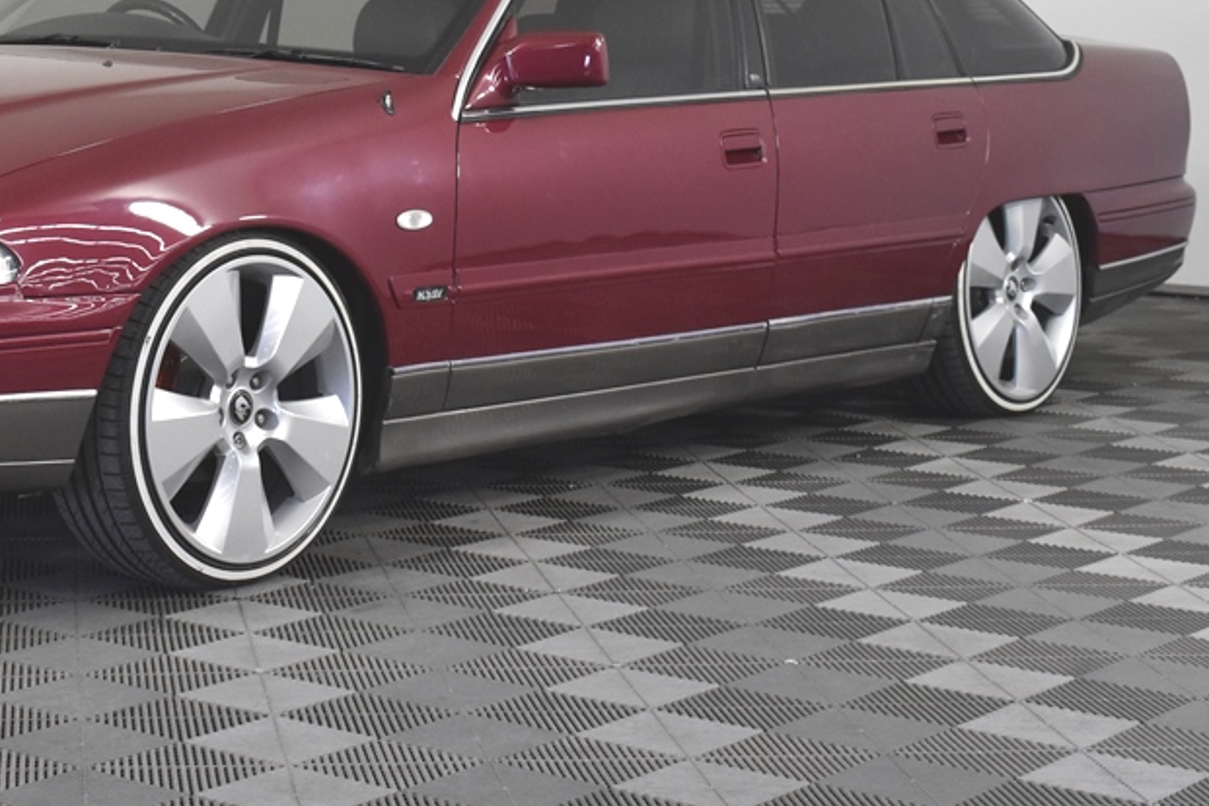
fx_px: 2989
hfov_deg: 22.7
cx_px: 315
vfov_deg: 15.3
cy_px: 219
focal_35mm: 89
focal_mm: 36
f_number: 9
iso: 1600
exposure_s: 1/320
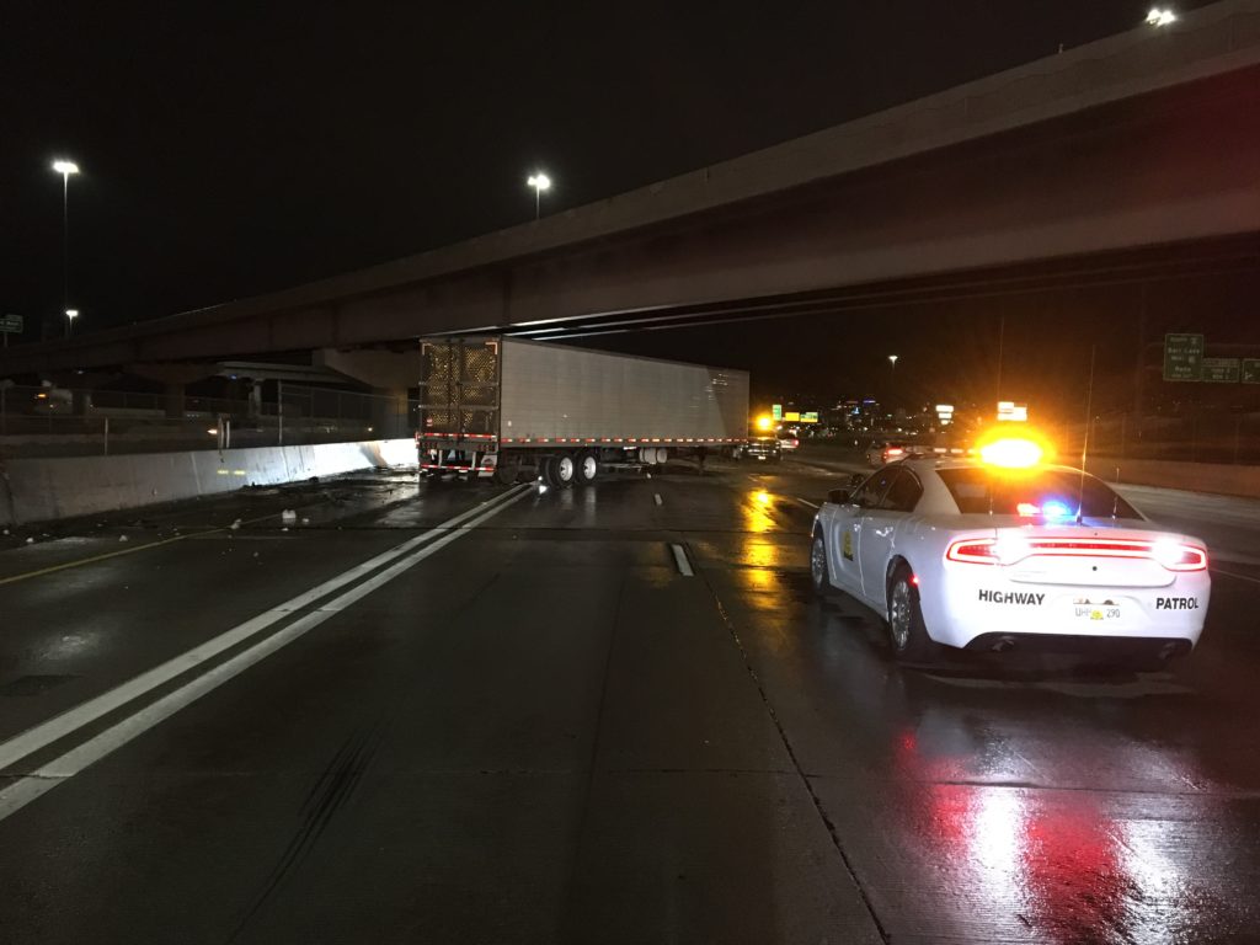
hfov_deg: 61.7
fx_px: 1056
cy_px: 472
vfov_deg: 48.2
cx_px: 630
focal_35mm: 29
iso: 320
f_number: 2.2
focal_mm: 4.15
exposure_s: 1/15
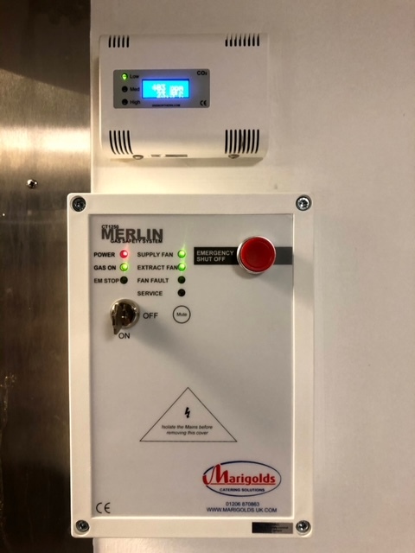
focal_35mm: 28
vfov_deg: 63.4
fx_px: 448
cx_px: 208
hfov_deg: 49.7
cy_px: 276
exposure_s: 1/17
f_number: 1.8
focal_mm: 3.99
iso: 50
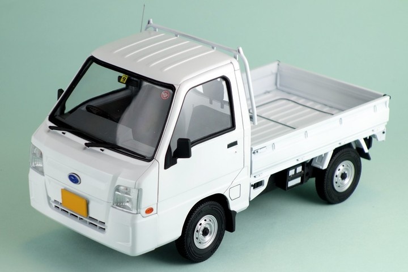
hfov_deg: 20.4
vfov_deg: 13.7
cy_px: 136
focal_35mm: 100
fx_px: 1133
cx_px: 204
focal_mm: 37.1
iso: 125
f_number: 5.6
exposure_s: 1/80
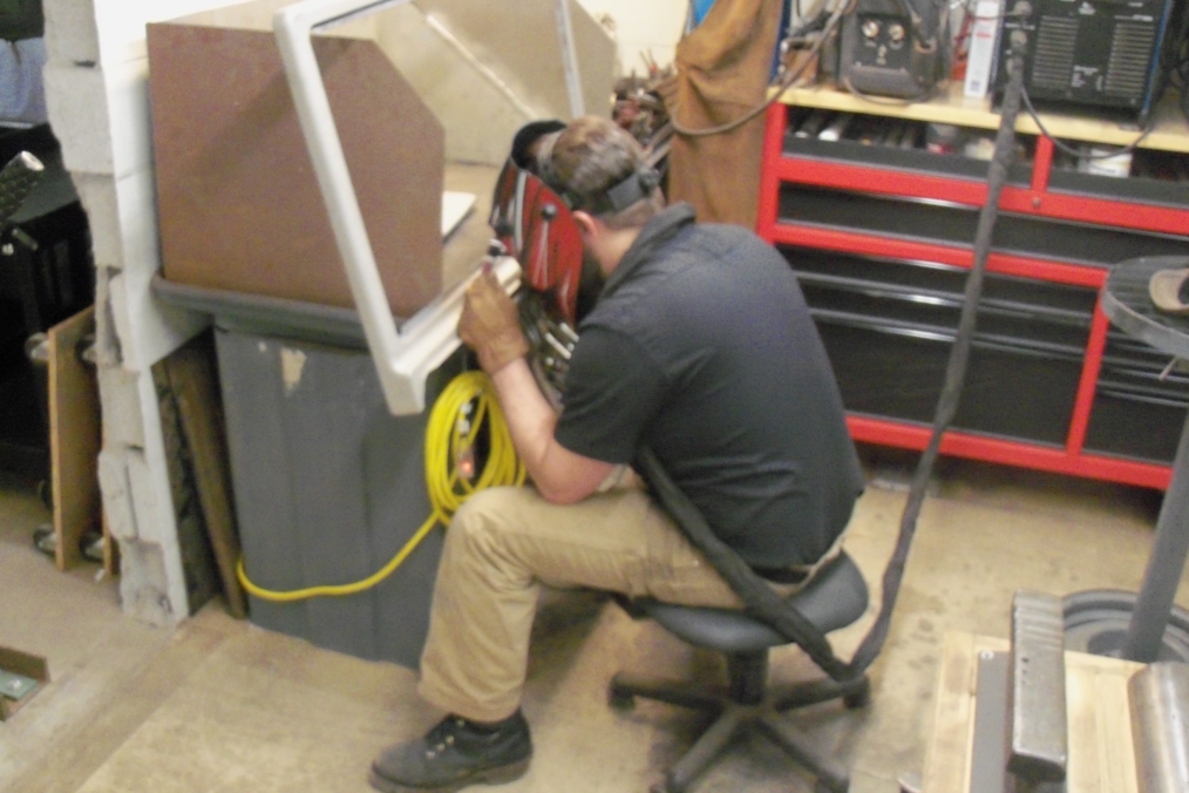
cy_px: 411
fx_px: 1222
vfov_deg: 35.9
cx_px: 590
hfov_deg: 51.9
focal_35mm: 37
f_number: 3
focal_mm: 6.3
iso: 400
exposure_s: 1/20
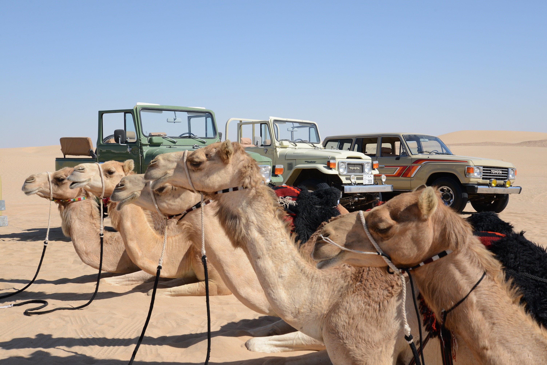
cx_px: 274
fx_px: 699
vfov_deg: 29.3
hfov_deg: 42.7
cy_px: 182
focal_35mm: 46
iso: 400
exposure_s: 1/640
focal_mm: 46
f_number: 13
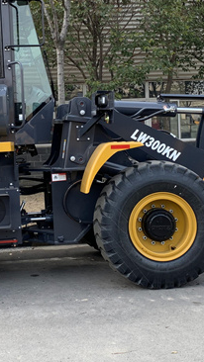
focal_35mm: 58
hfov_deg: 20.5
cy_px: 145
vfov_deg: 35.9
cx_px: 44
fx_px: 557
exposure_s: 1/205
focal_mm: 4.25
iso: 25
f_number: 1.8
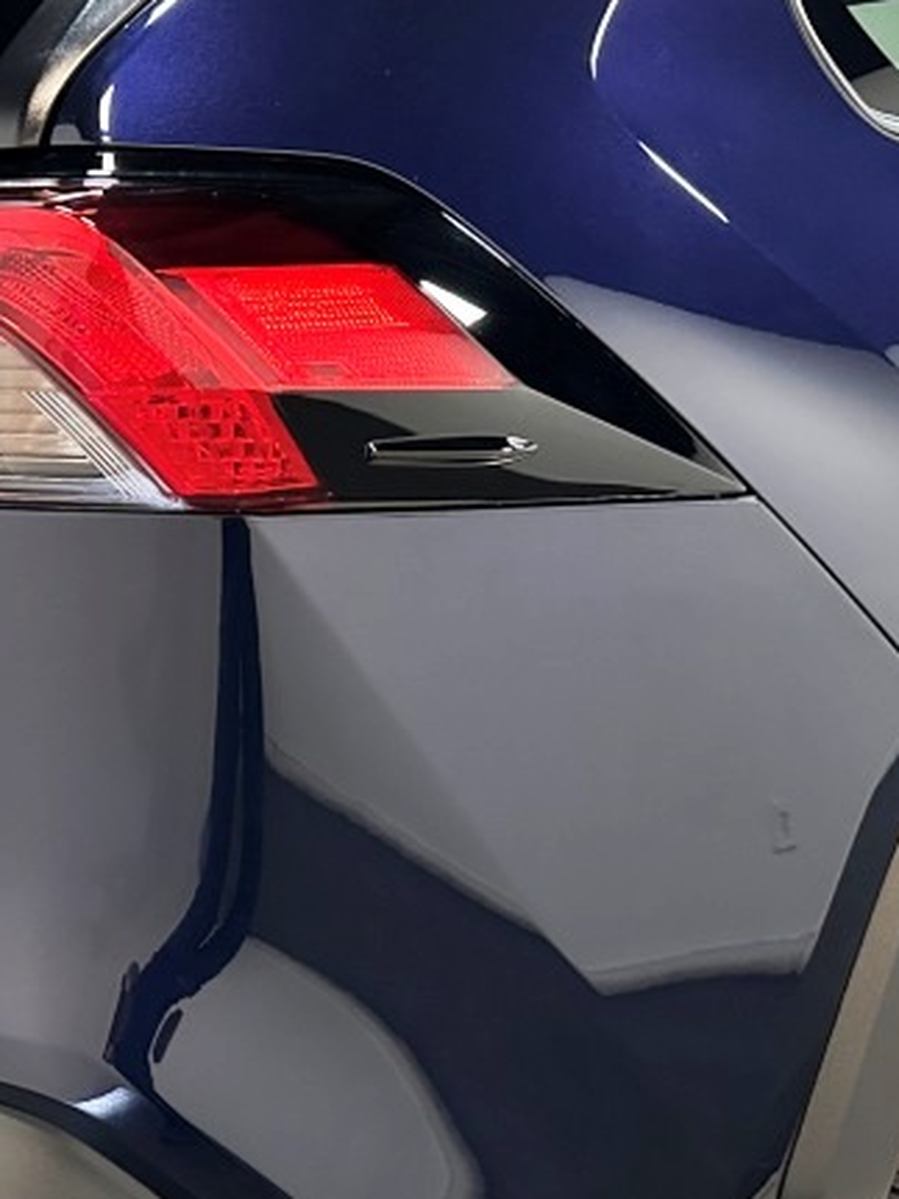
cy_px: 840
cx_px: 373
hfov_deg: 25.6
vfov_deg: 33.4
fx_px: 1975
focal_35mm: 57
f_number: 1.78
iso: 800
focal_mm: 6.86
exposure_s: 1/40
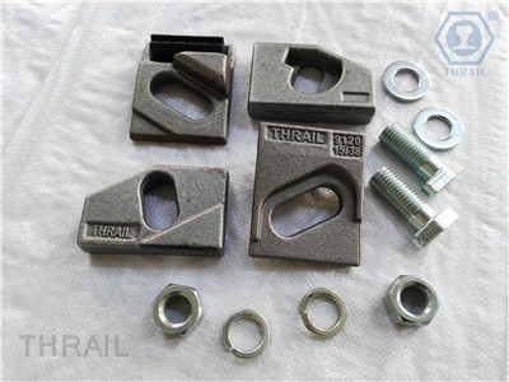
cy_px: 191
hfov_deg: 63.4
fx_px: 412
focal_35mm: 28
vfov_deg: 49.7
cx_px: 254
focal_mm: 2.96
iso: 84
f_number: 2
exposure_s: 1/33
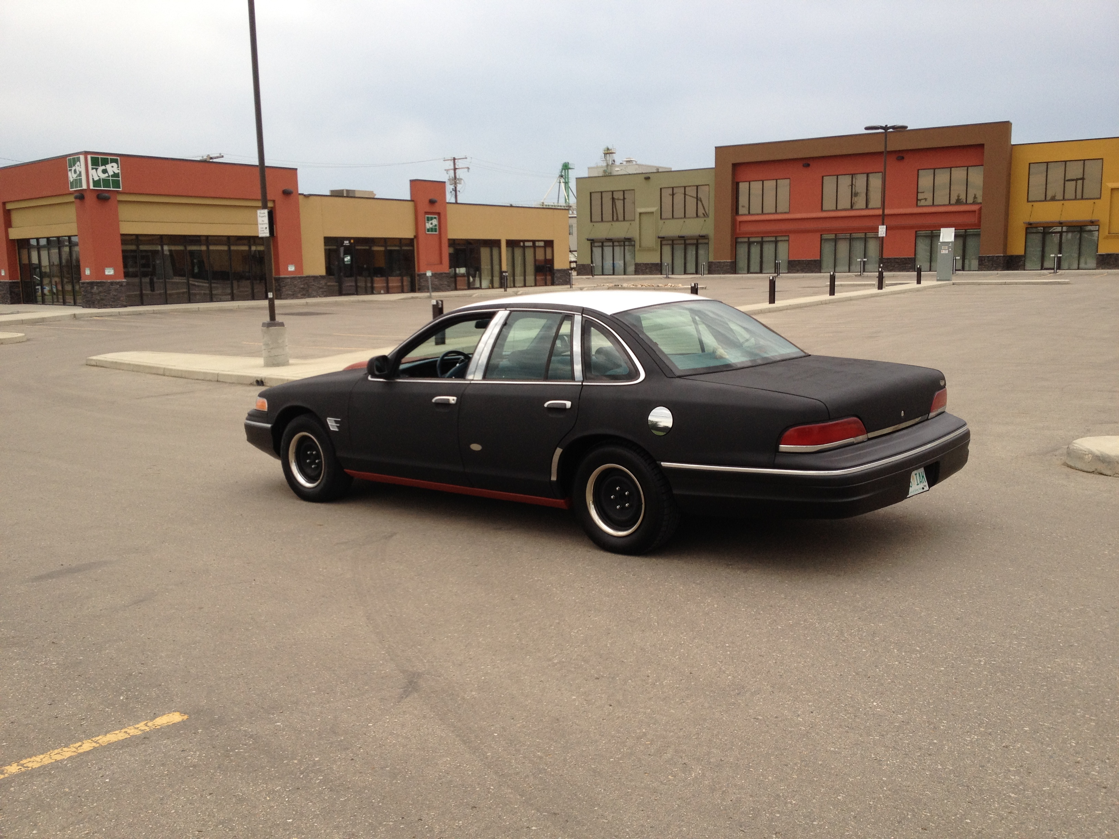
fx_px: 1131
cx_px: 560
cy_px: 420
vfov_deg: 40.7
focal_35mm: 35
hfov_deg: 52.6
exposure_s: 1/149
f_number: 2.4
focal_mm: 4.28
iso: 64
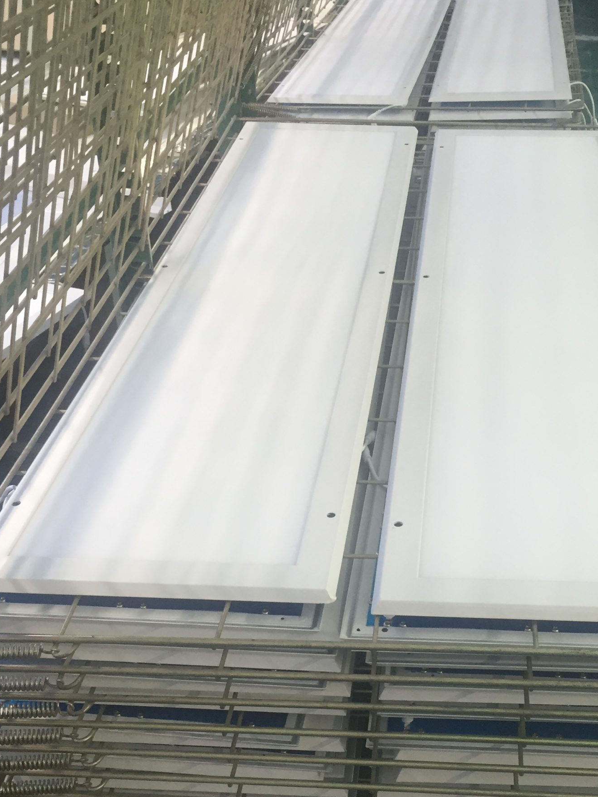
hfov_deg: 34.2
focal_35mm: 42
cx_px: 369
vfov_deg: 44.4
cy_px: 505
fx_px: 967
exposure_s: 1/33
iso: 100
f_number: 2.2
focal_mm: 4.15
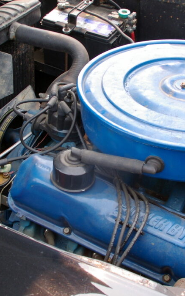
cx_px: 133
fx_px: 339
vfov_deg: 47.2
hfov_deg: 30.1
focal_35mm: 42
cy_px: 150
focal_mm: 18
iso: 200
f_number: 8
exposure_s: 1/60
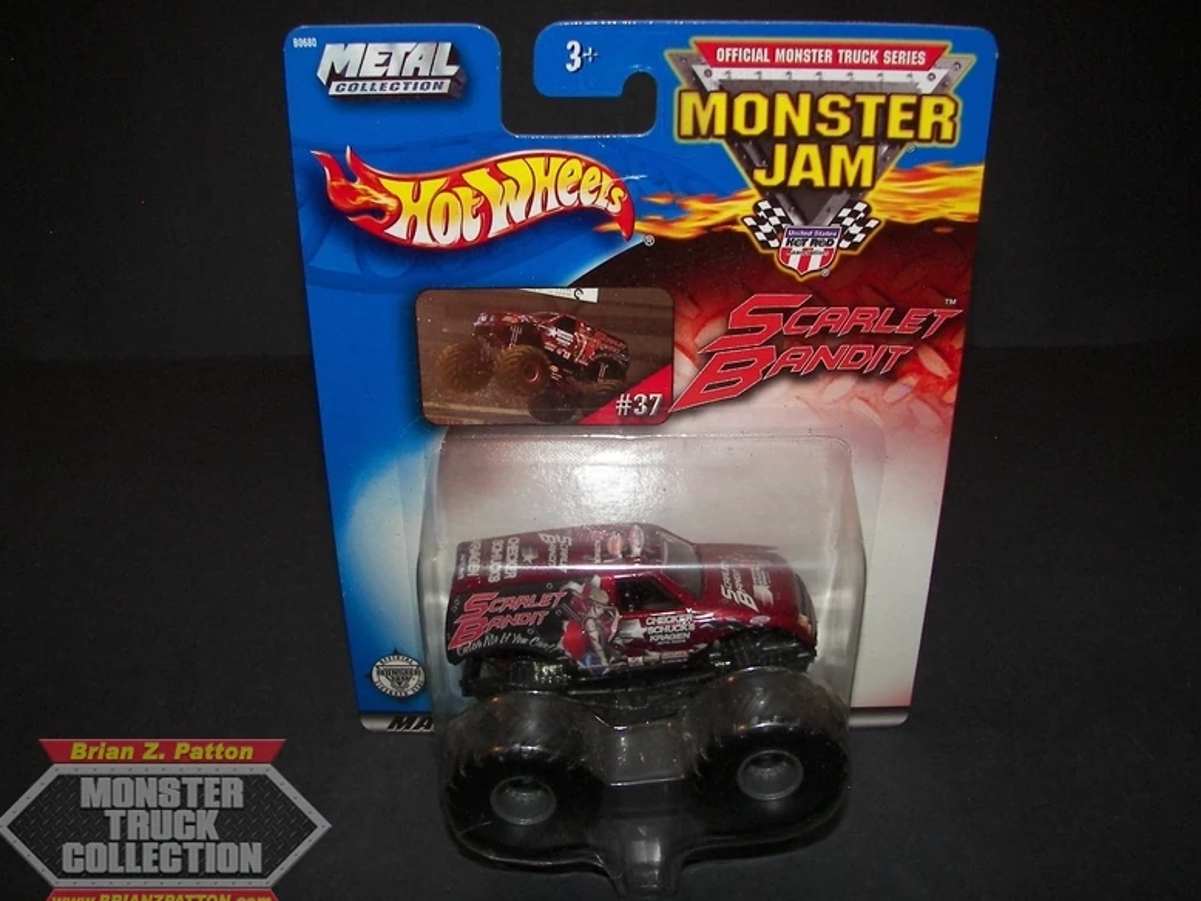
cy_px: 450
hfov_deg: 50.1
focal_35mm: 37
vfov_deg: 38.7
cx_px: 610
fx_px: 1284
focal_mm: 6
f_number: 2.8
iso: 100
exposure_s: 1/30
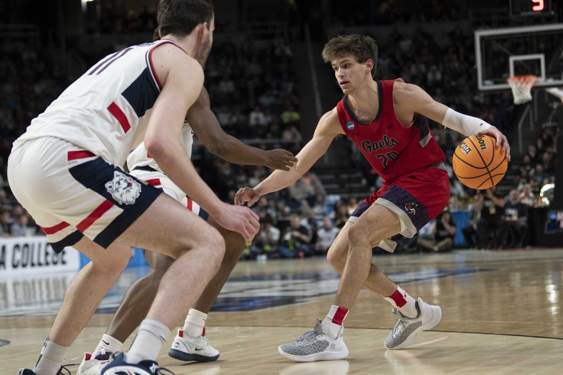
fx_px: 1642
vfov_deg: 13.0
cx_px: 282
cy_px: 188
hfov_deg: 19.5
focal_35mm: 105
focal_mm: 70
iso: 3200
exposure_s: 1/2500
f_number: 2.8
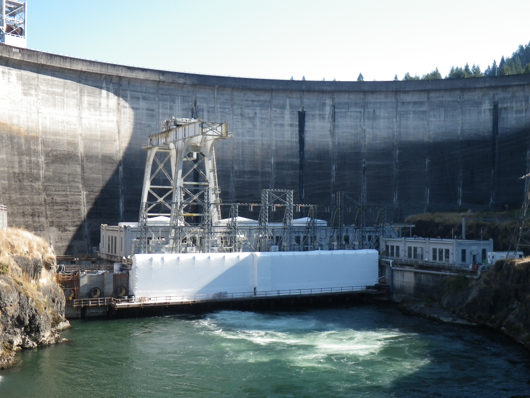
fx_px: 643
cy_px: 199
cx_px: 265
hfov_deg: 44.8
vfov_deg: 34.3
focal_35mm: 42
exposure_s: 1/200
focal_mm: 7.5
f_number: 4.2
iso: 100
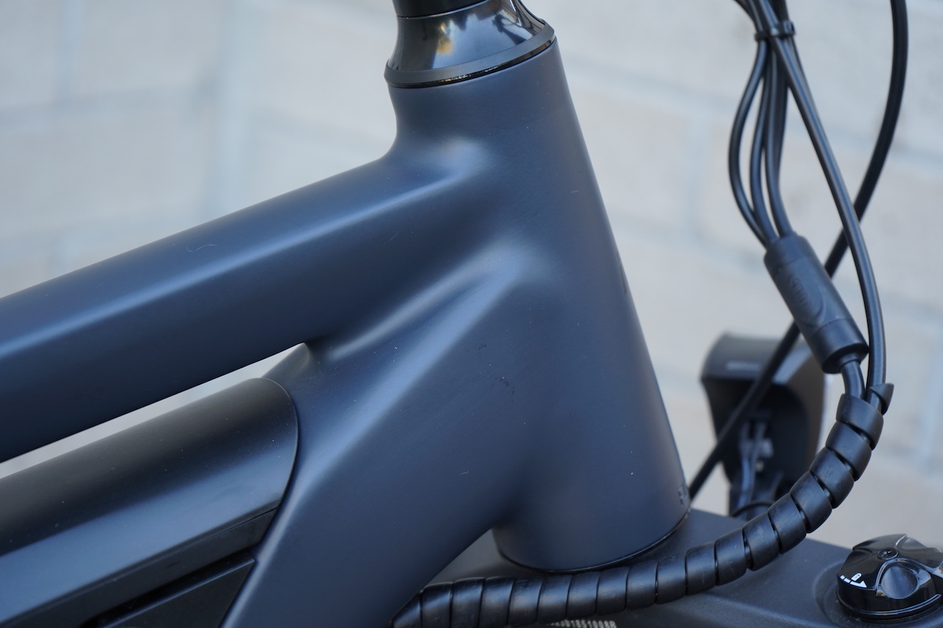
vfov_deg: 19.5
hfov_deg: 28.8
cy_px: 314
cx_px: 472
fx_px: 1833
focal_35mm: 70
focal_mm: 70
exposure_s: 1/80
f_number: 5.6
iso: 640
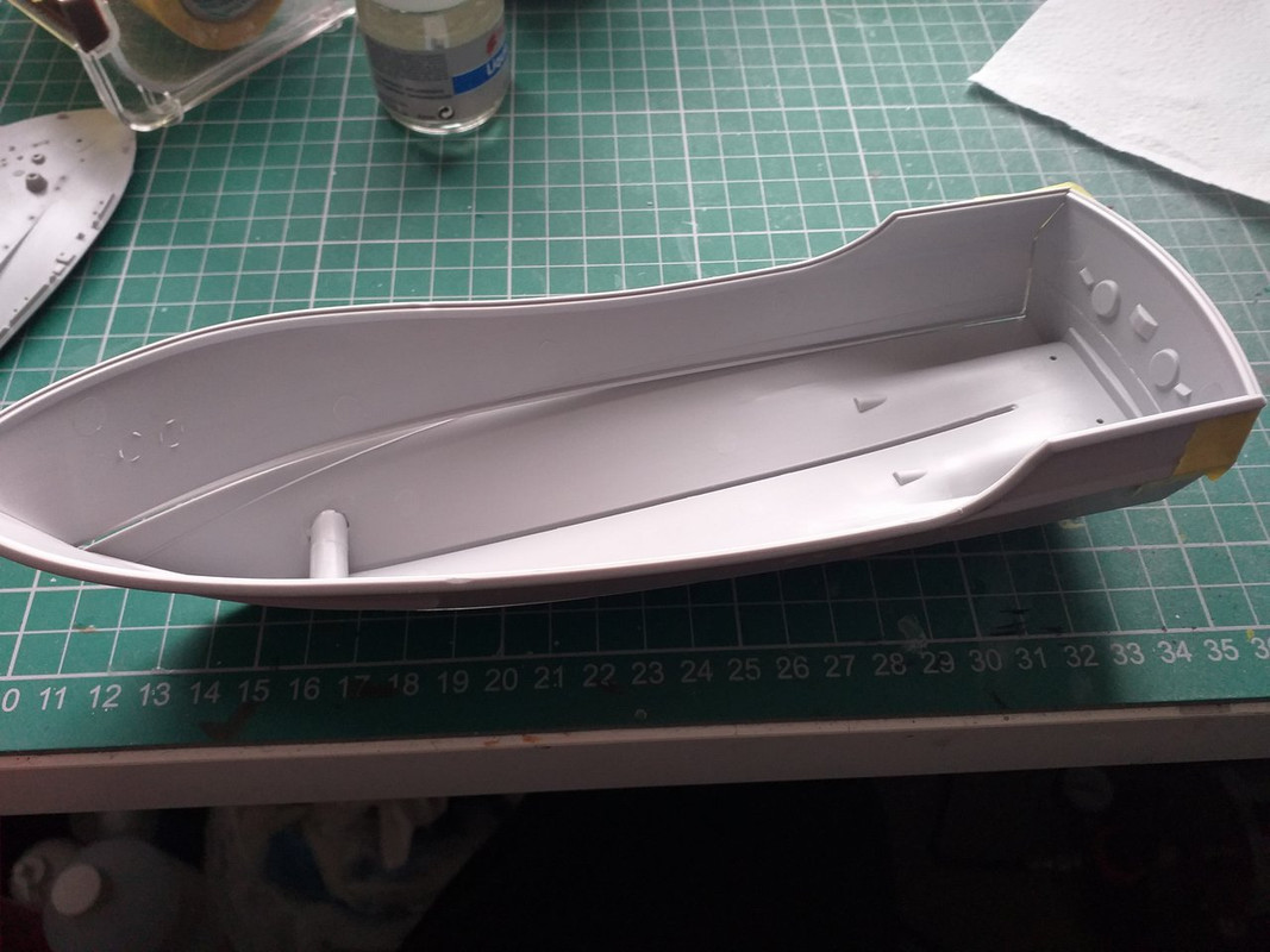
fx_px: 954
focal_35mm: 26
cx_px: 635
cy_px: 476
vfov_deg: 53.1
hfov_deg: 67.3
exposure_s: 1/33
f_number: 1.9
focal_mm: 3.6
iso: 80
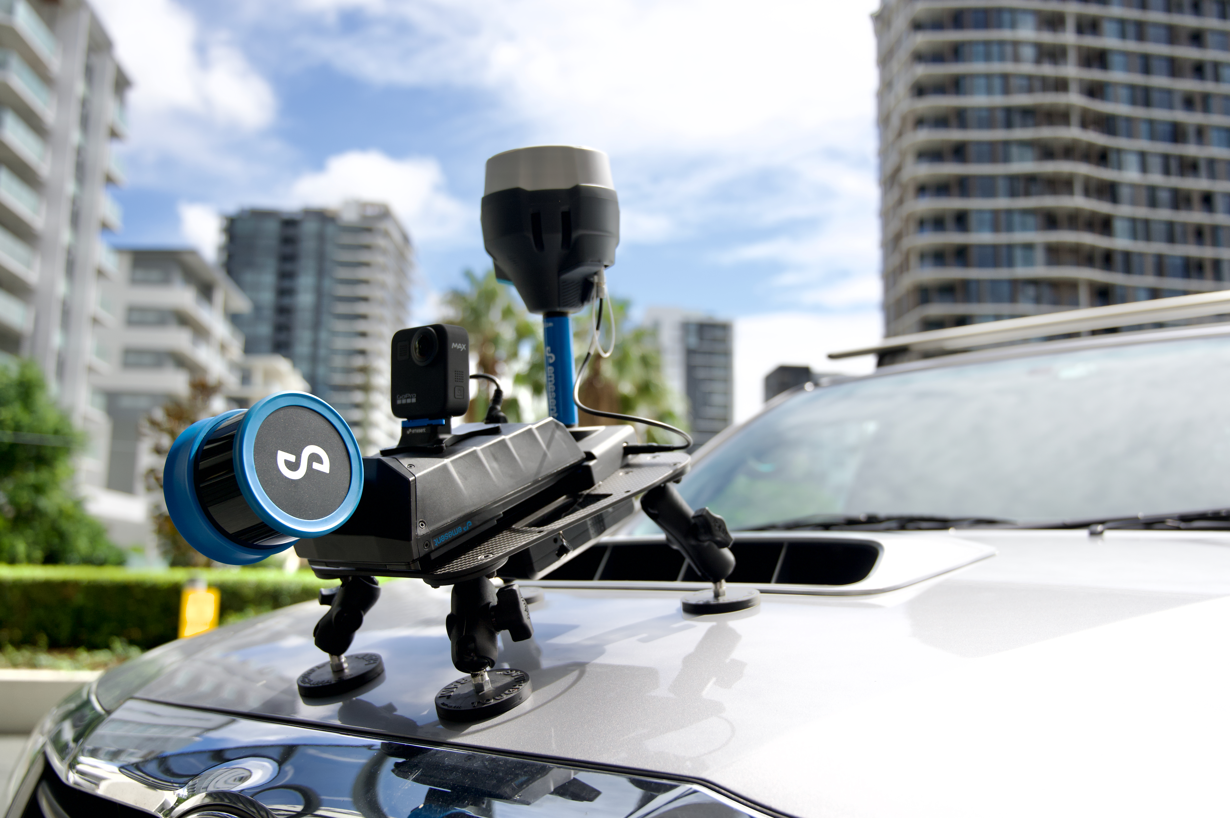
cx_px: 615
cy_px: 409
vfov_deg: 41.1
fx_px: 1093
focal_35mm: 32
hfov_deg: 58.7
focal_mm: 32
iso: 200
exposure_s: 1/2500
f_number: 4
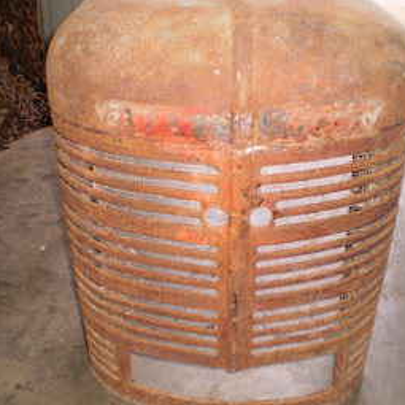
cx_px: 216
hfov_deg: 39.2
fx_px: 569
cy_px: 203
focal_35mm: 43
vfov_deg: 39.2
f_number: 3.1
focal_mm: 6.3
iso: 125
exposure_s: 1/30
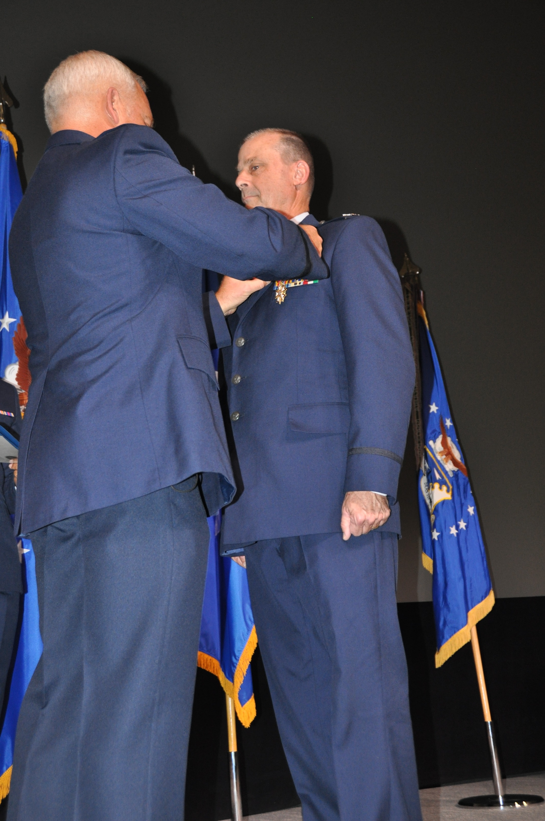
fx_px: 1059
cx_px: 272
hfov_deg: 28.9
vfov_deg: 42.4
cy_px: 410
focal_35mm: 46
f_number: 4
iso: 800
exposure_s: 1/60
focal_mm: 31
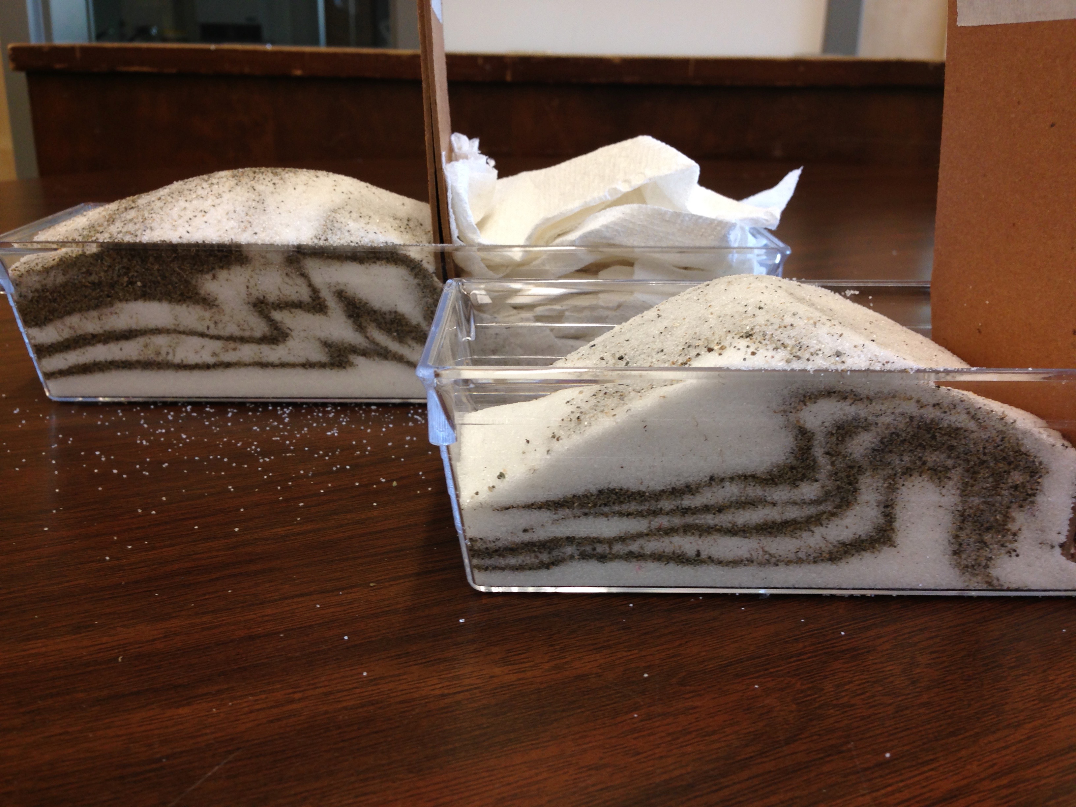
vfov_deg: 42.9
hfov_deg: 55.4
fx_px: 1026
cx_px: 538
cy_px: 404
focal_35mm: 33
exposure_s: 1/30
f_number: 2.4
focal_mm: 4.12
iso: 50
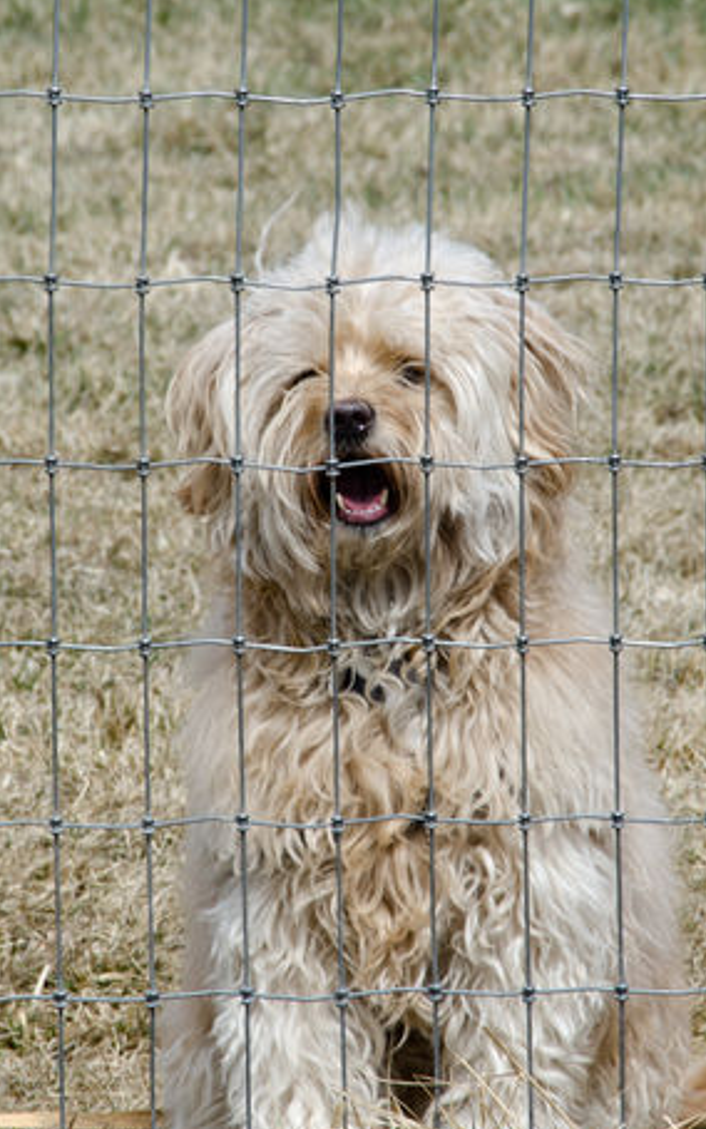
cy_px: 474
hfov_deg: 2.3
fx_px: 17567
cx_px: 293
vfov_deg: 3.7
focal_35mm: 571
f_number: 14
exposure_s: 1/100
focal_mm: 200
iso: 100
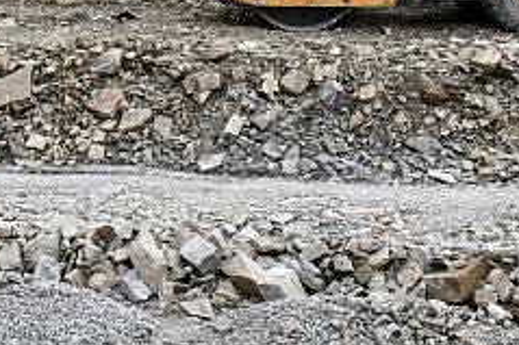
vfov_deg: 7.5
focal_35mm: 176
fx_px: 2536
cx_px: -115
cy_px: -341
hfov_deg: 11.4
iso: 160
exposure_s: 1/200
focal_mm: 35
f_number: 9
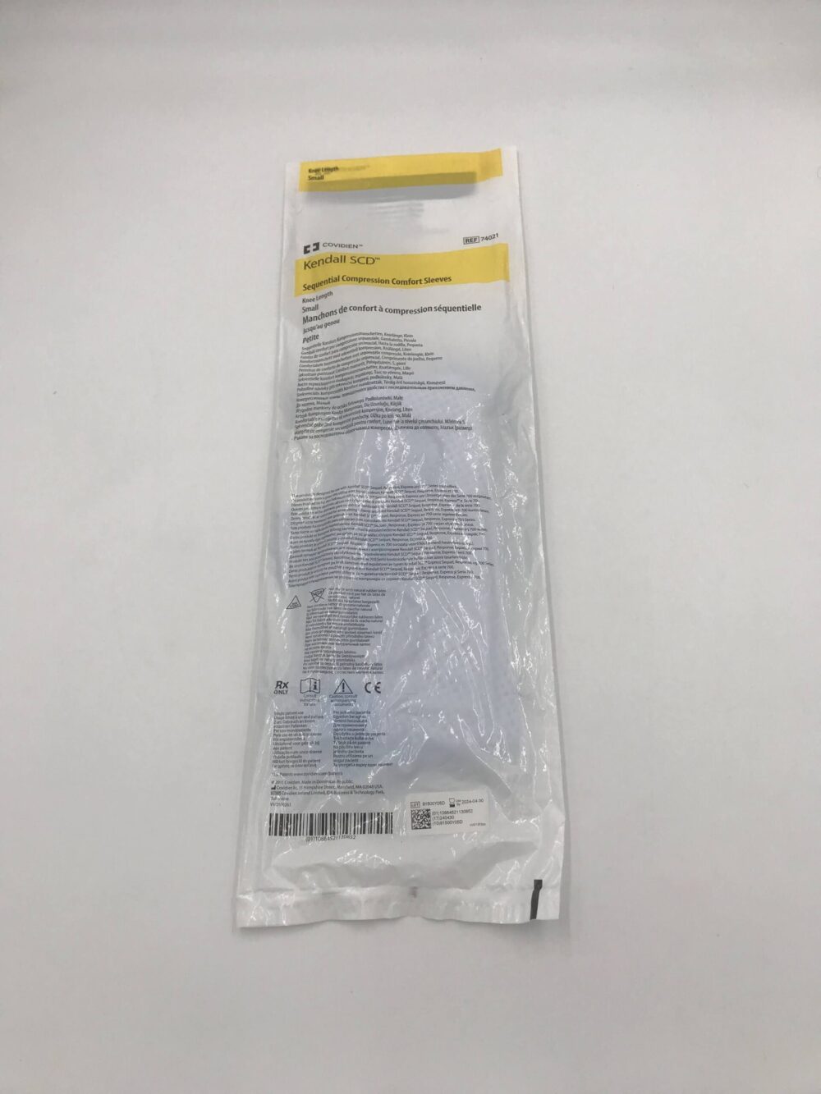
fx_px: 885
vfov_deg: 63.4
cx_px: 410
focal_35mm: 28
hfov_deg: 49.8
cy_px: 547
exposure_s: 1/272
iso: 20
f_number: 1.8
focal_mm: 3.99
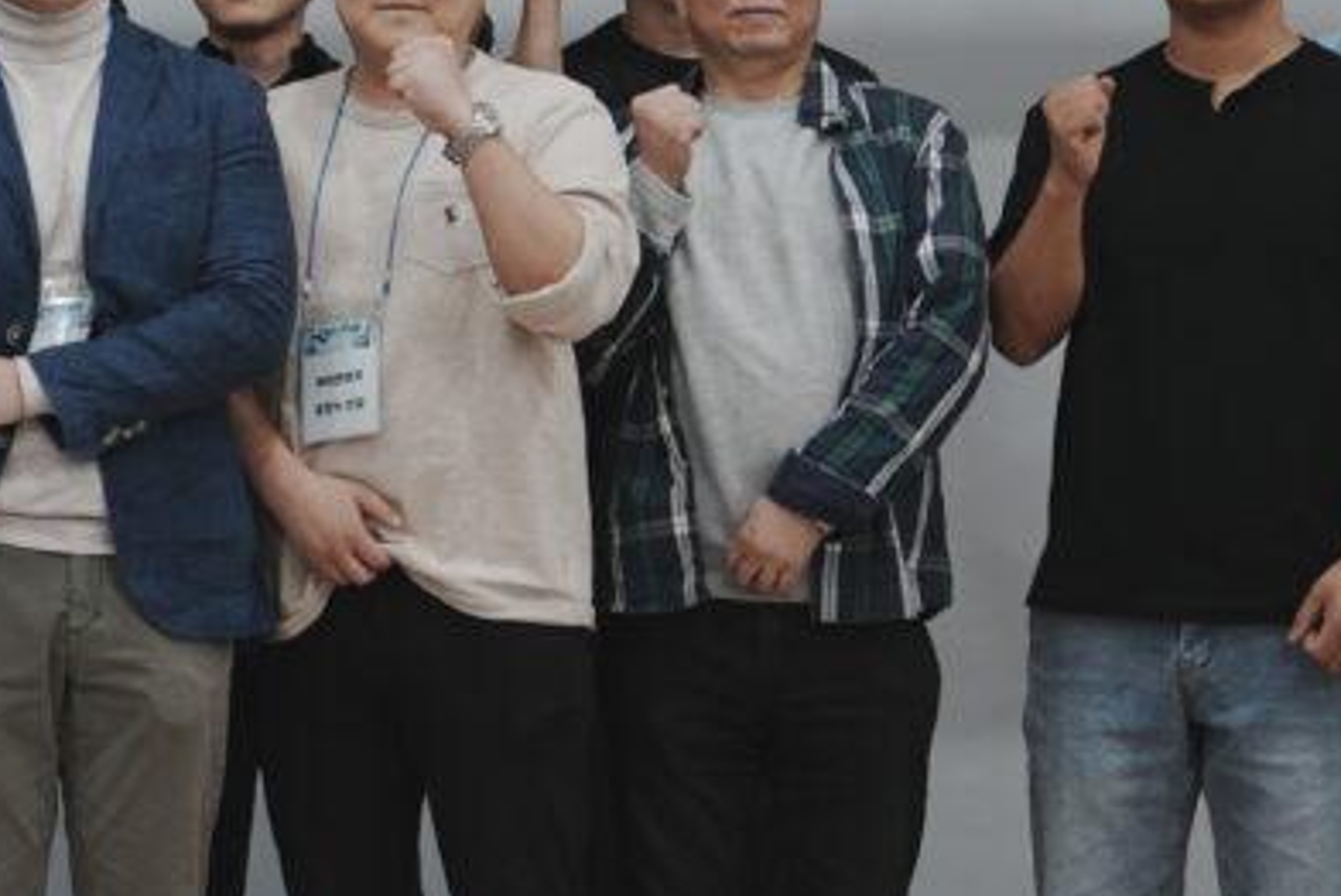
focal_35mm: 137
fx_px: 5107
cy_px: 10
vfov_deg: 10.0
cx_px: 62
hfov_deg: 14.8
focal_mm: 35
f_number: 1.8
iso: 100
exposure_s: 1/60
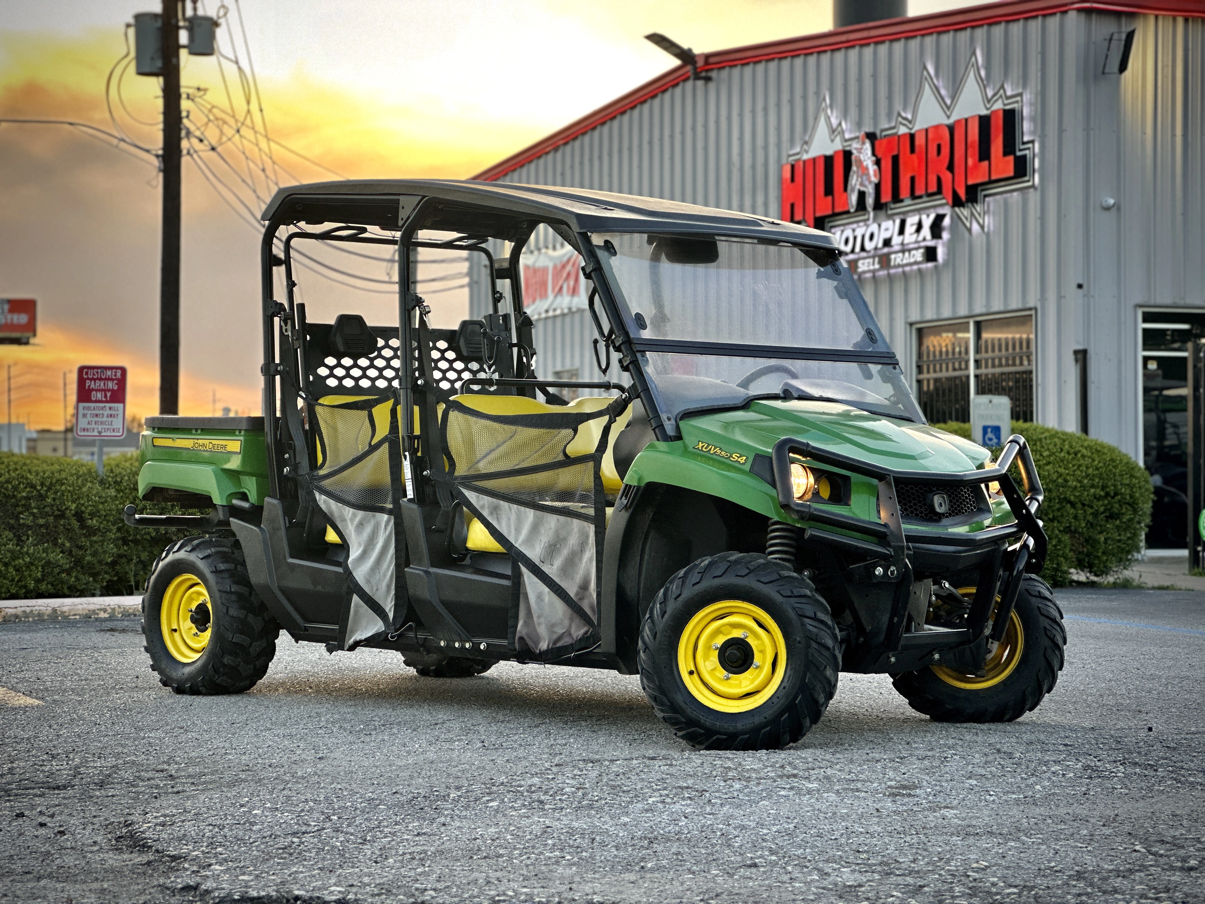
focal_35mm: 77
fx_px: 2680
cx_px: 602
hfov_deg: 25.3
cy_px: 452
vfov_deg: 19.1
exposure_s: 1/121
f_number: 2.8
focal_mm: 9
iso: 64
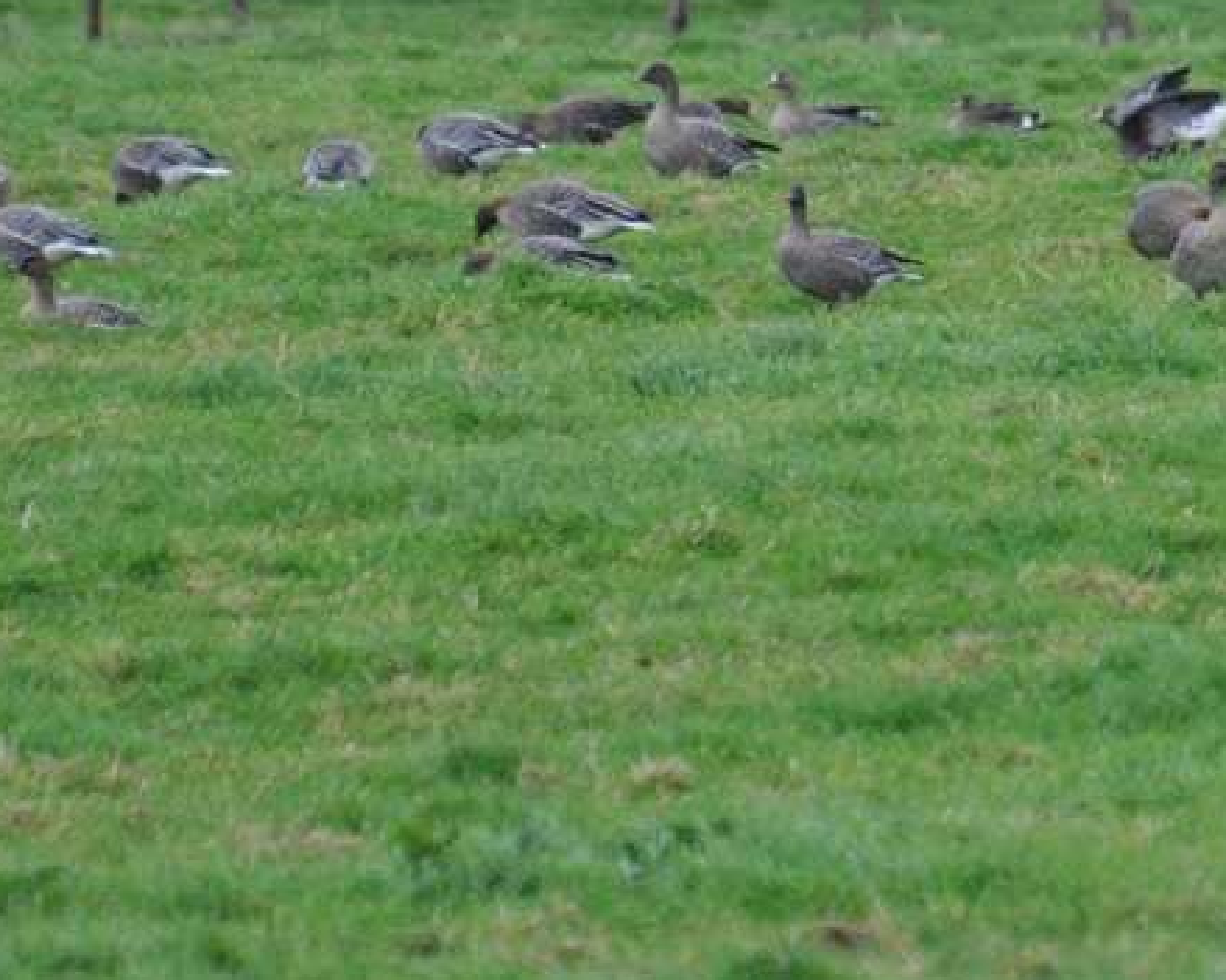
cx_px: 1092
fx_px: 37655
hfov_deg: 1.9
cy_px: 211
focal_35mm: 1038
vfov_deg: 1.5
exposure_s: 1/250
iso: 400
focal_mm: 300
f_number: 5.6
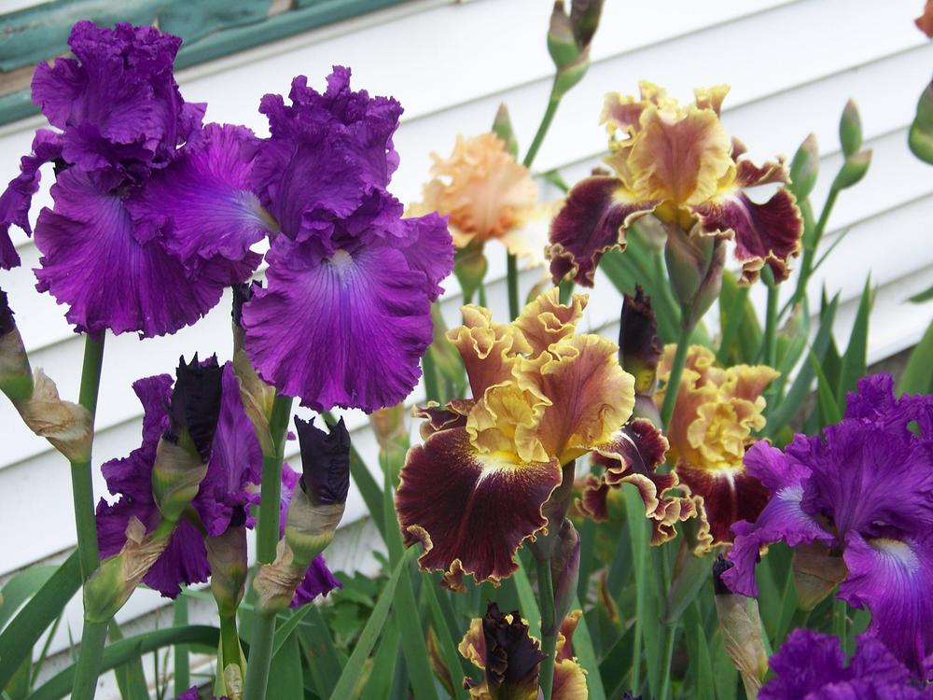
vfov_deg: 15.4
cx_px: 466
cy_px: 350
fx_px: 2587
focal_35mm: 96
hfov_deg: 20.4
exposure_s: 1/60
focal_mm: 16.2
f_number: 3.2
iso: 64
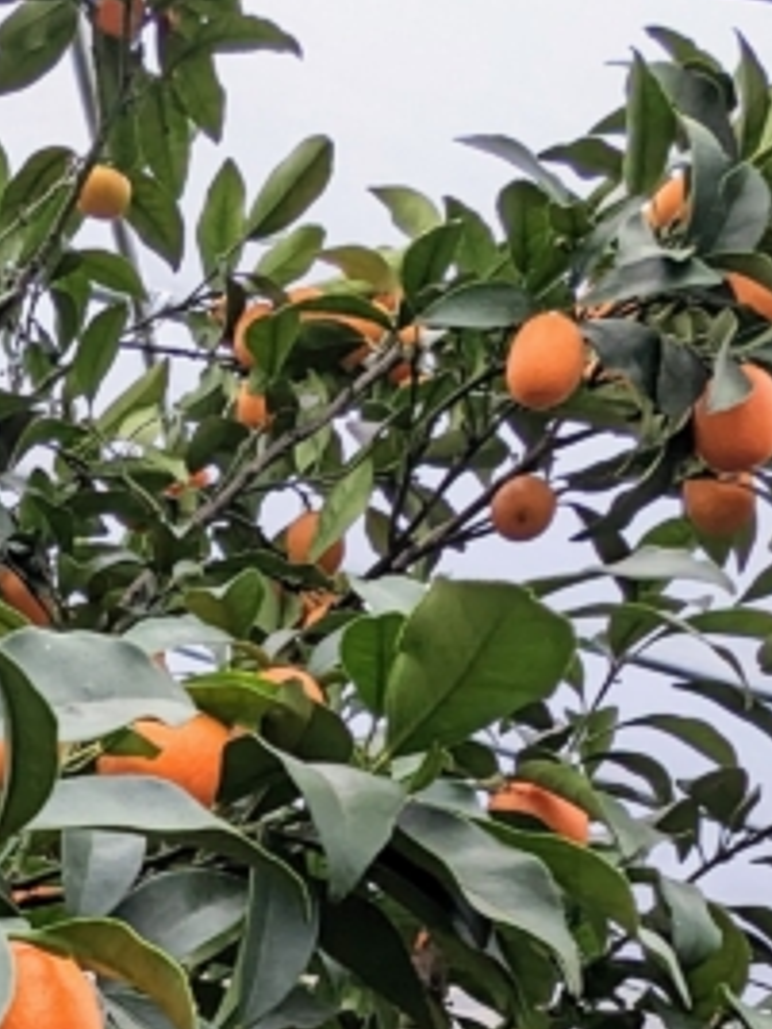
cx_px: -311
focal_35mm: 61
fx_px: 1814
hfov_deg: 21.1
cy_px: 1202
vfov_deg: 28.1
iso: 74
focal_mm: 2.35
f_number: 2.2
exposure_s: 1/243
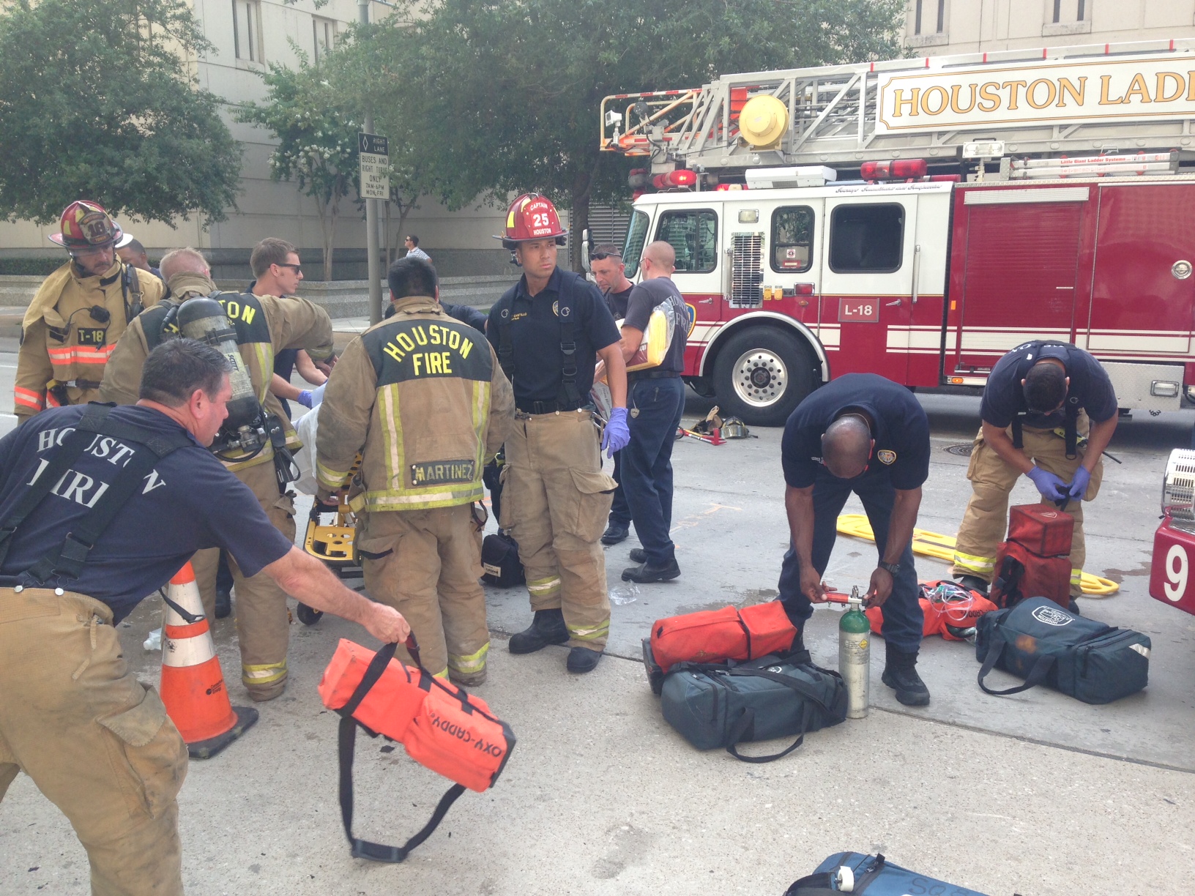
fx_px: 1139
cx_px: 598
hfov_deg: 55.4
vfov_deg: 42.9
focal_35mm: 33
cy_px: 448
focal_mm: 4.13
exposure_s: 1/330
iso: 50
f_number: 2.4
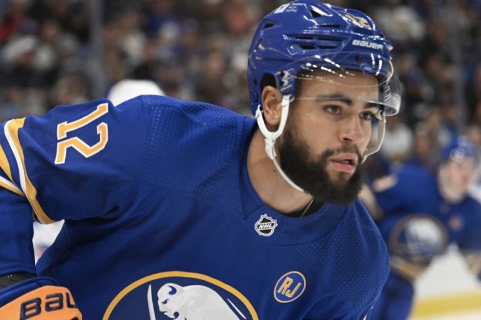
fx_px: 1363
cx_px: 240
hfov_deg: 20.0
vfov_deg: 13.4
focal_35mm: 102
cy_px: 160
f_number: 3.2
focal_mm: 102
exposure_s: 1/2000
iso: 3200
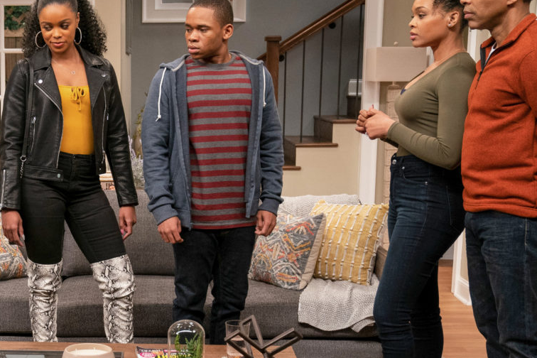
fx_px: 970
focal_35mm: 65
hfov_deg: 30.1
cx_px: 92
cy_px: 263
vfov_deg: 20.8
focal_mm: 32
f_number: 4
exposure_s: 1/250
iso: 2500
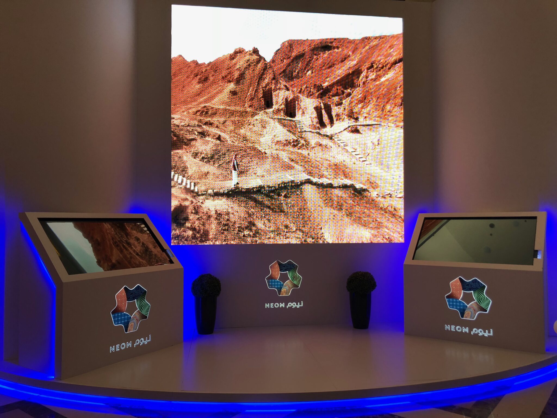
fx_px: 451
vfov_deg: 49.7
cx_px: 278
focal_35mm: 28
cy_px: 209
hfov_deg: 63.4
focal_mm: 4
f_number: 1.8
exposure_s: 1/30
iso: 25
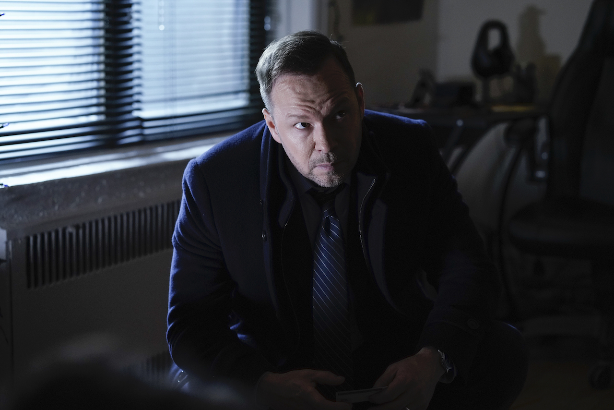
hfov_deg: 23.9
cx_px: 307
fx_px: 1450
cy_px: 205
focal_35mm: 85
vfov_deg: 16.1
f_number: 3.5
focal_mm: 85
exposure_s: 1/125
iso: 3200
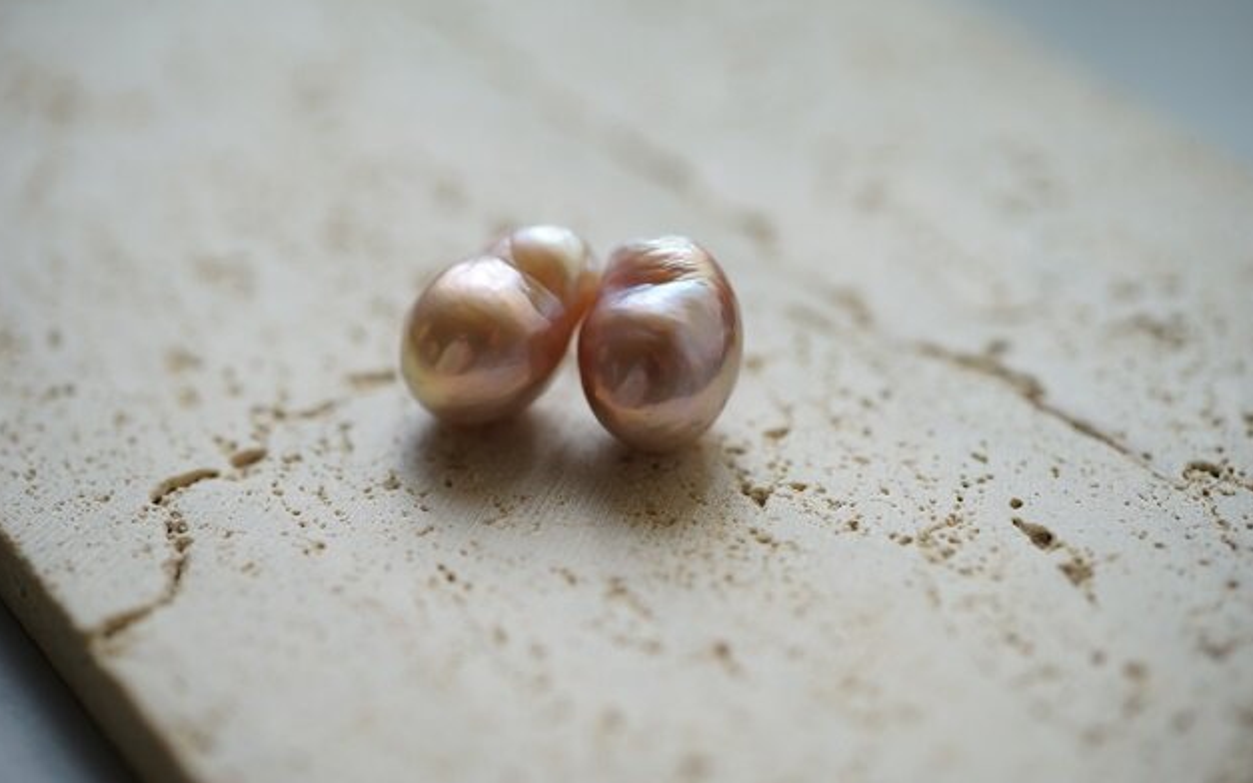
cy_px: 409
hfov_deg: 38.9
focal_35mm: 52
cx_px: 627
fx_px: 1776
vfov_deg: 24.9
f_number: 4
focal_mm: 50
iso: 100
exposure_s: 1/60
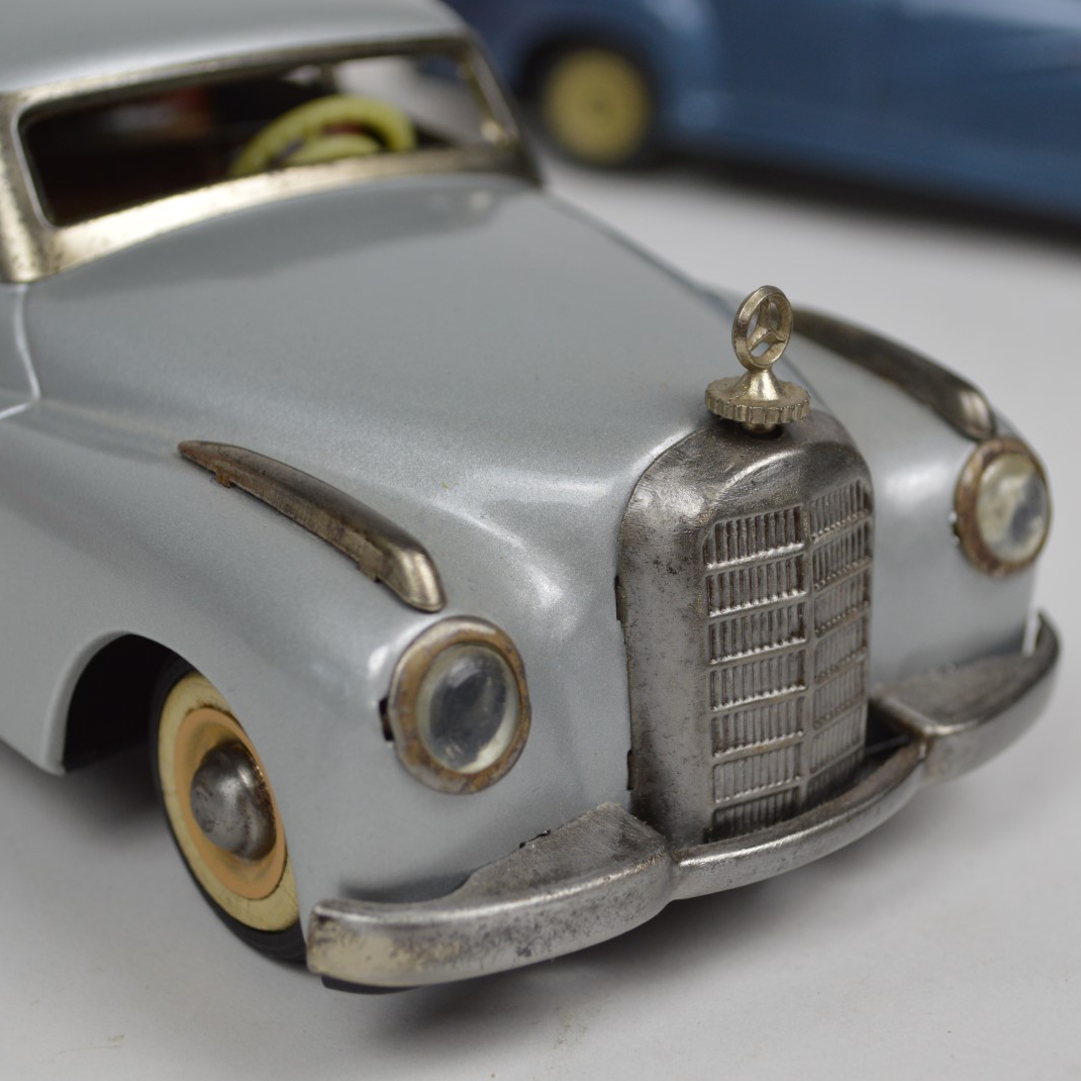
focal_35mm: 68
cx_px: 555
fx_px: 2390
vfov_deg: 25.5
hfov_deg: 25.5
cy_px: 539
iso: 400
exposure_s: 1/100
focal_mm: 35
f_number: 5
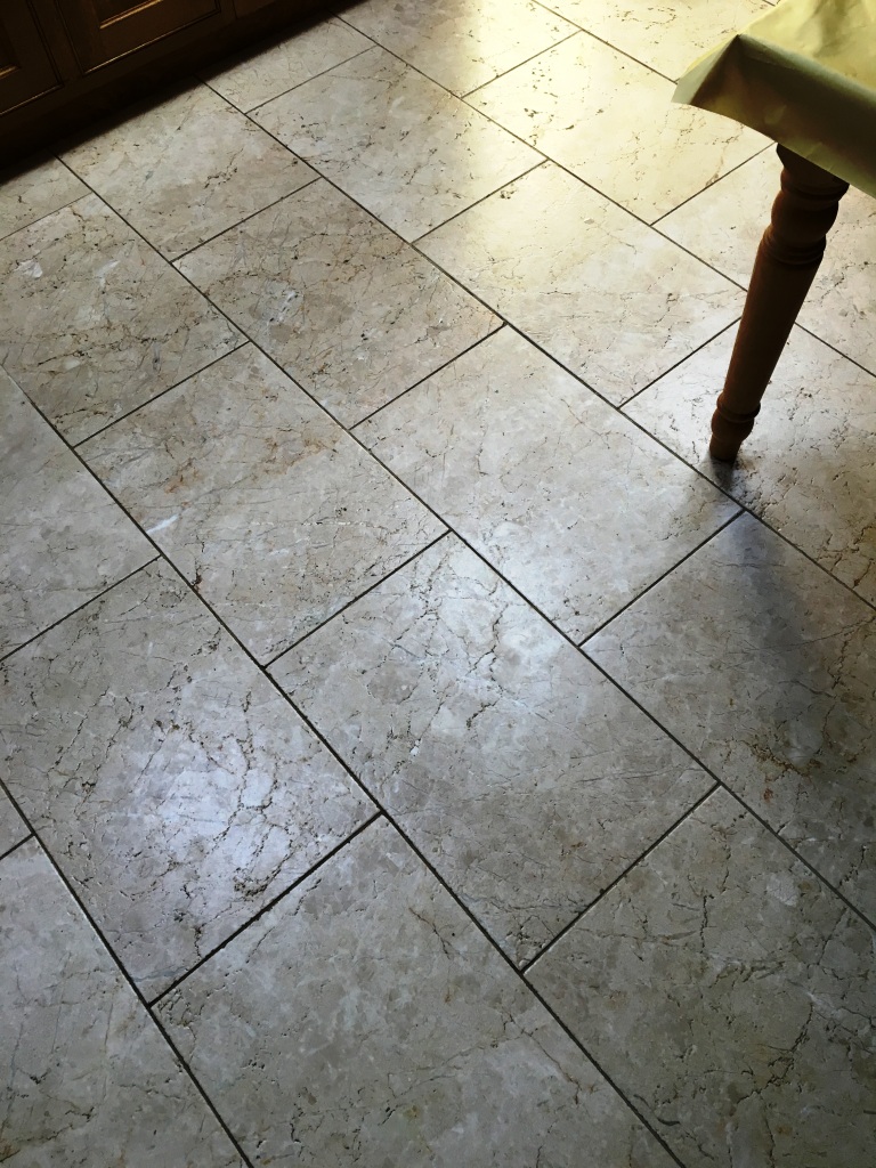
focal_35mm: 29
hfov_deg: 48.2
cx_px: 438
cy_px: 584
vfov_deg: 61.7
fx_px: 979
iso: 40
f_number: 2.2
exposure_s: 1/33
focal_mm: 4.15
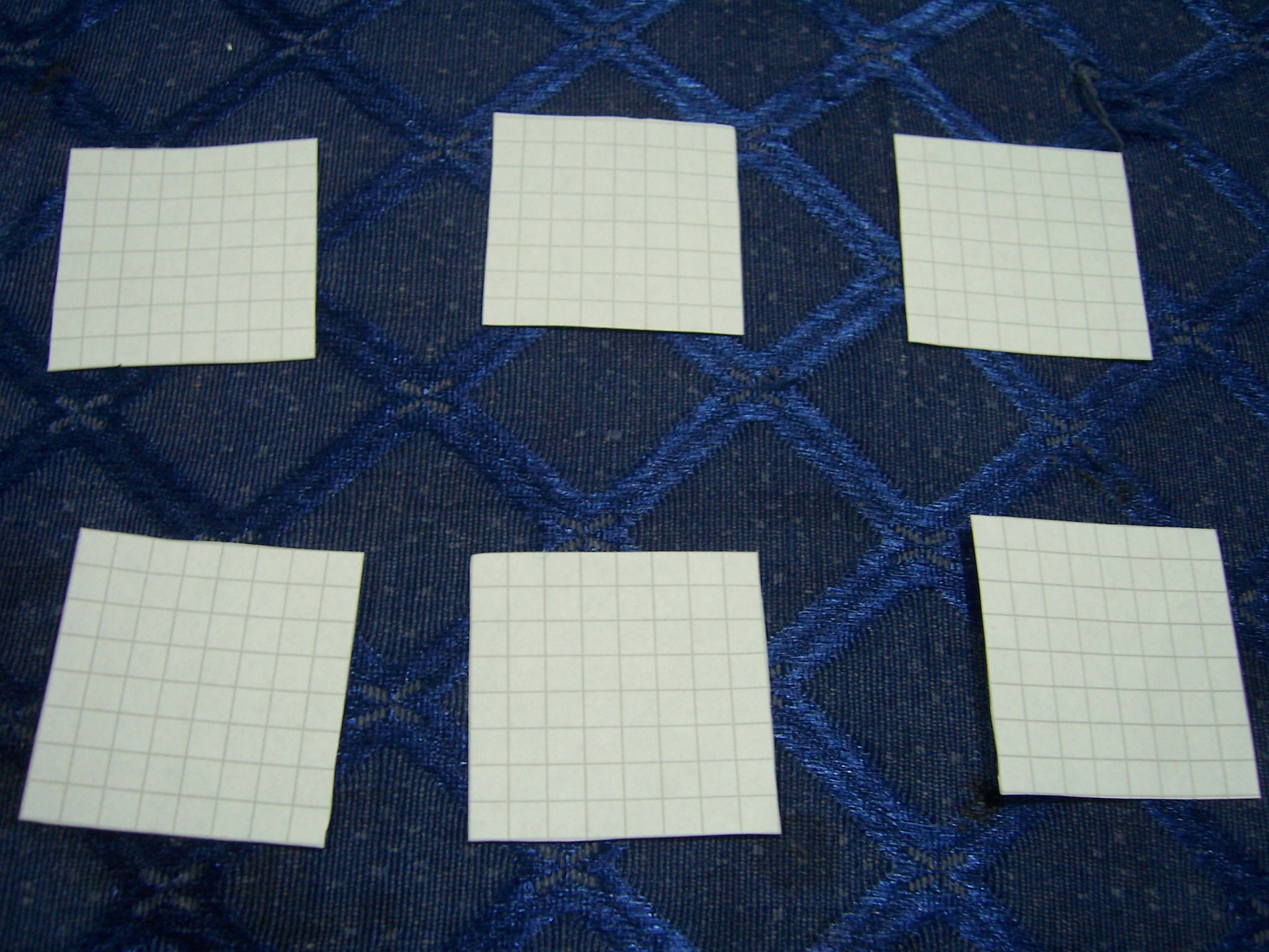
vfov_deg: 39.7
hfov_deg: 51.4
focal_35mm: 36
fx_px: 1320
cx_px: 634
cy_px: 476
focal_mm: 6
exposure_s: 1/8
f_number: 3
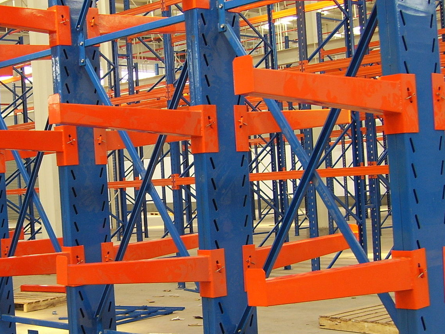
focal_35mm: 67
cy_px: 178
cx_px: 109
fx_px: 861
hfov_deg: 28.5
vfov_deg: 21.9
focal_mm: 7.8
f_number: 2.8
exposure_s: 1/50
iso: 50
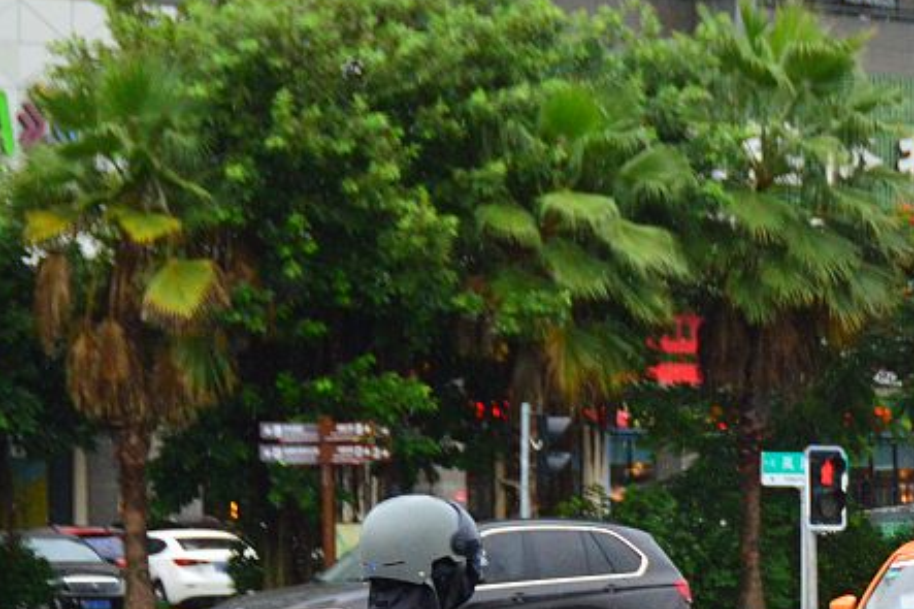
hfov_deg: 10.0
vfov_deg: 6.7
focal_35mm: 203
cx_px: 1052
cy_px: 731
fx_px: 5152
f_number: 4.8
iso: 1250
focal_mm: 50
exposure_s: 1/640
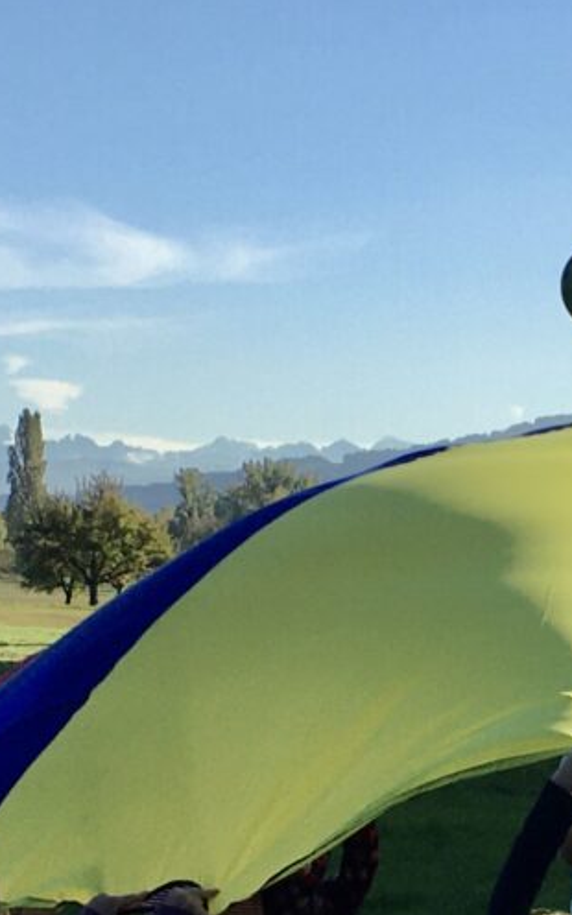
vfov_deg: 16.4
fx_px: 3168
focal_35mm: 127
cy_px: 670
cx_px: 629
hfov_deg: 10.2
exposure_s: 1/1068
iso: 25
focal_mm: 4.15
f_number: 2.2
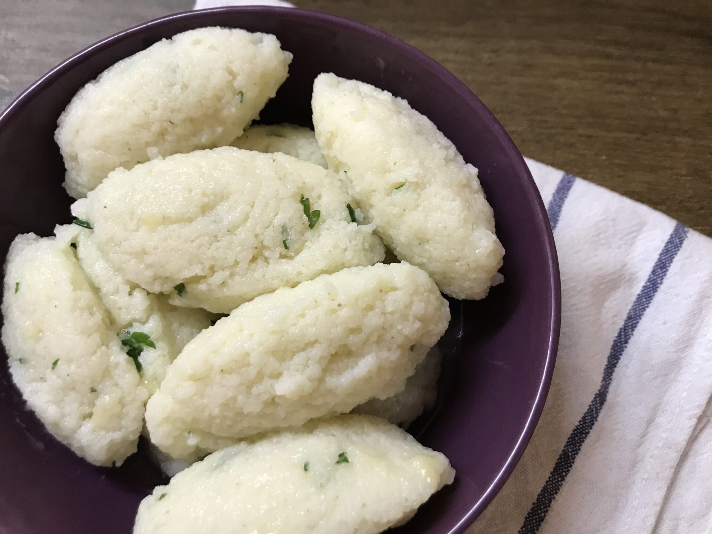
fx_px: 576
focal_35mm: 28
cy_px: 267
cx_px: 356
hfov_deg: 63.4
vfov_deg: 49.7
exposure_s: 1/17
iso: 40
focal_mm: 3.99
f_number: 1.8
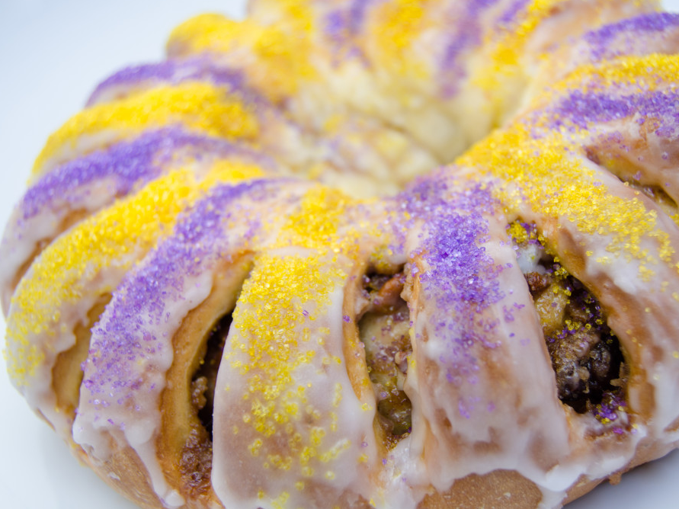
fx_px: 843
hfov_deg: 43.8
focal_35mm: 43
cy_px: 253
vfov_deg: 33.6
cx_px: 355
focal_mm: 26
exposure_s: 1/80
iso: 200
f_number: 5
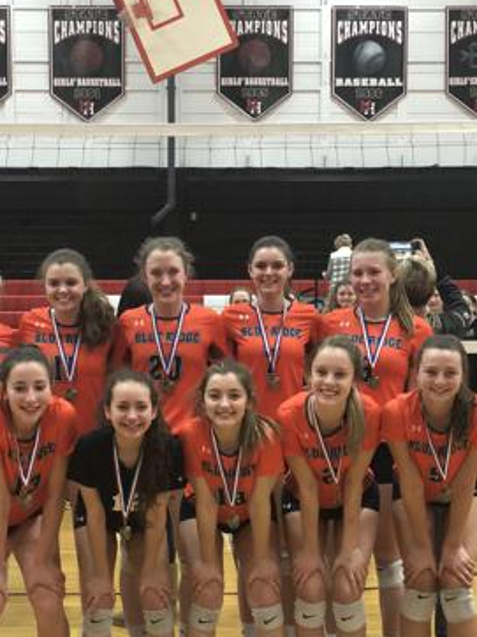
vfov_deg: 24.5
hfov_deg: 18.6
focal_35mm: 79
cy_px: 461
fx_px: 1453
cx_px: 192
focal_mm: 6
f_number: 2.4
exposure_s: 1/30
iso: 125
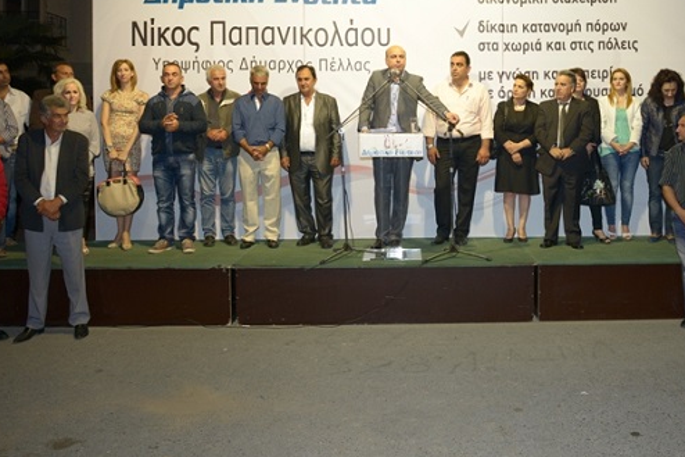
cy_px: 147
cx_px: 426
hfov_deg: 55.2
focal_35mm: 34
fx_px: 647
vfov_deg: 38.4
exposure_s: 1/60
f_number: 6.3
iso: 500
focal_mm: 24
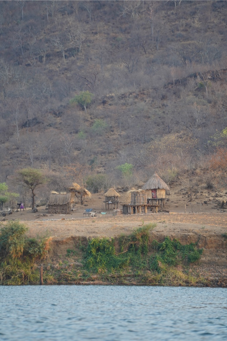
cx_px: 114
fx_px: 1892
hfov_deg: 6.9
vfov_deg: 10.3
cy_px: 170
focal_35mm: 200
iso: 1250
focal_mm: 200
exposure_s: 1/250
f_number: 4
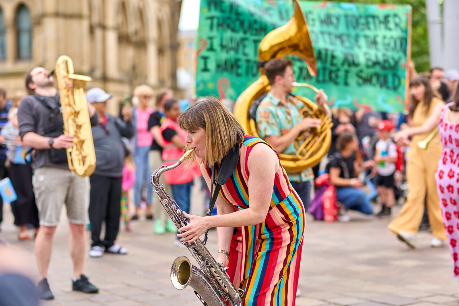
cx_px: 230
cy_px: 153
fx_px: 1084
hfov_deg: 23.9
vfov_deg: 16.1
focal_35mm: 85
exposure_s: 1/2500
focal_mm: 85
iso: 100
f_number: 2
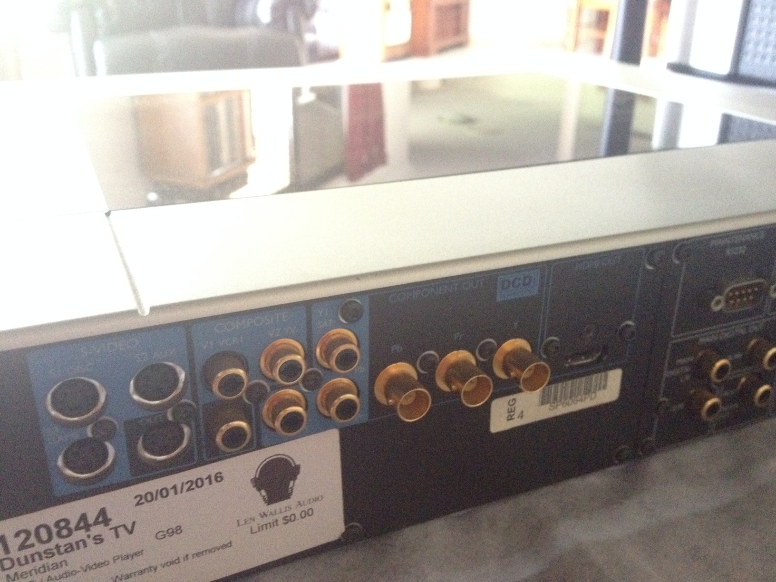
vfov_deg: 40.7
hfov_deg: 52.6
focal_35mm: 35
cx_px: 388
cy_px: 291
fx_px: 785
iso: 800
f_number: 2.4
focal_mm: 4.28
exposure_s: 1/15
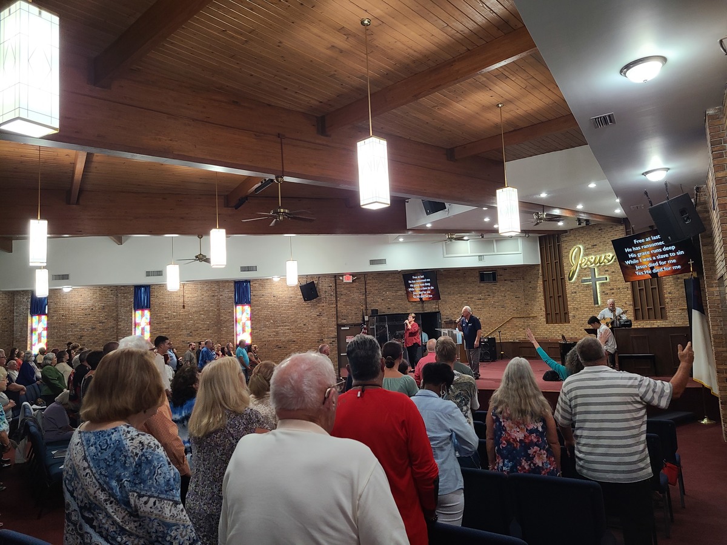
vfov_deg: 53.1
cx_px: 364
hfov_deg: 67.3
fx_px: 546
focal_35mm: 26
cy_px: 272
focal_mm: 5.4
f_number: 1.8
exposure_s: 1/39
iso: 200
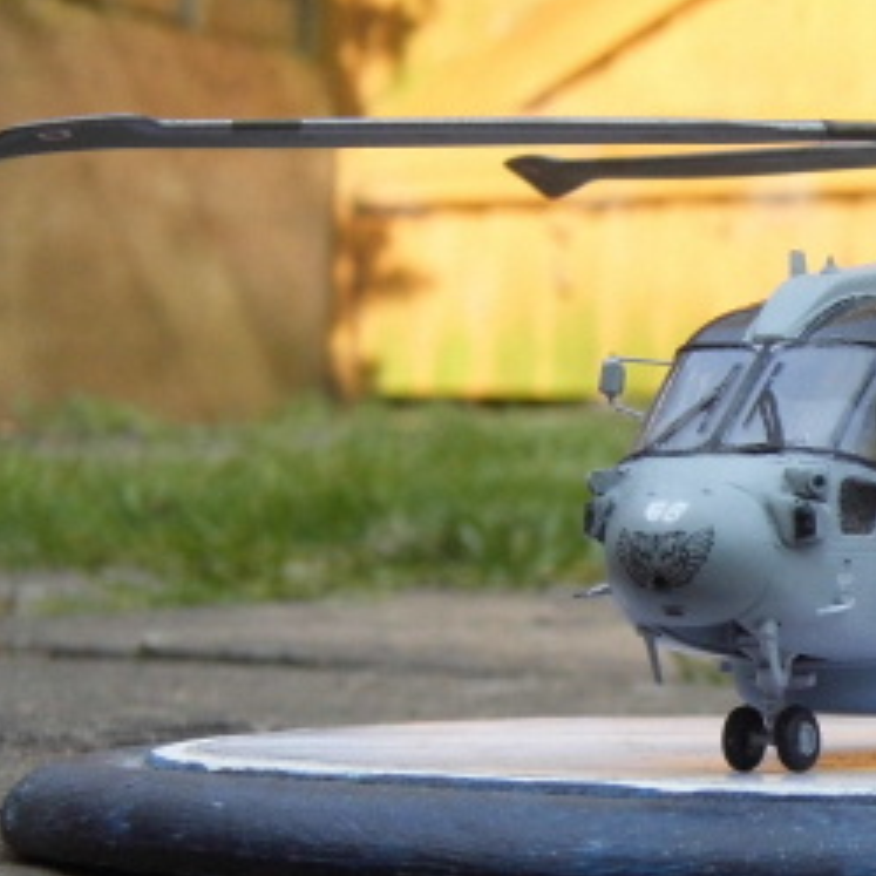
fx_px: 3779
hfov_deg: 12.8
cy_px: 637
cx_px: 1119
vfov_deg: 13.2
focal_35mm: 132
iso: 200
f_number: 3.9
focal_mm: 10.4
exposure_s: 1/400
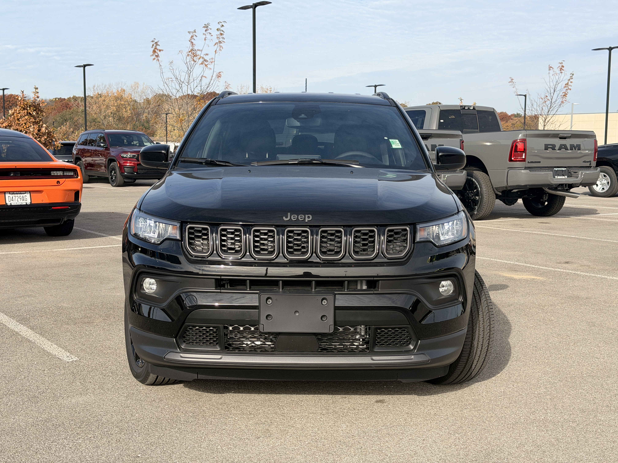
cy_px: 232
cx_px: 309
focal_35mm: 48
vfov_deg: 30.3
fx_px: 857
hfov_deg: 39.7
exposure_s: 1/3378
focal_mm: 6.76
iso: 64
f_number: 1.78
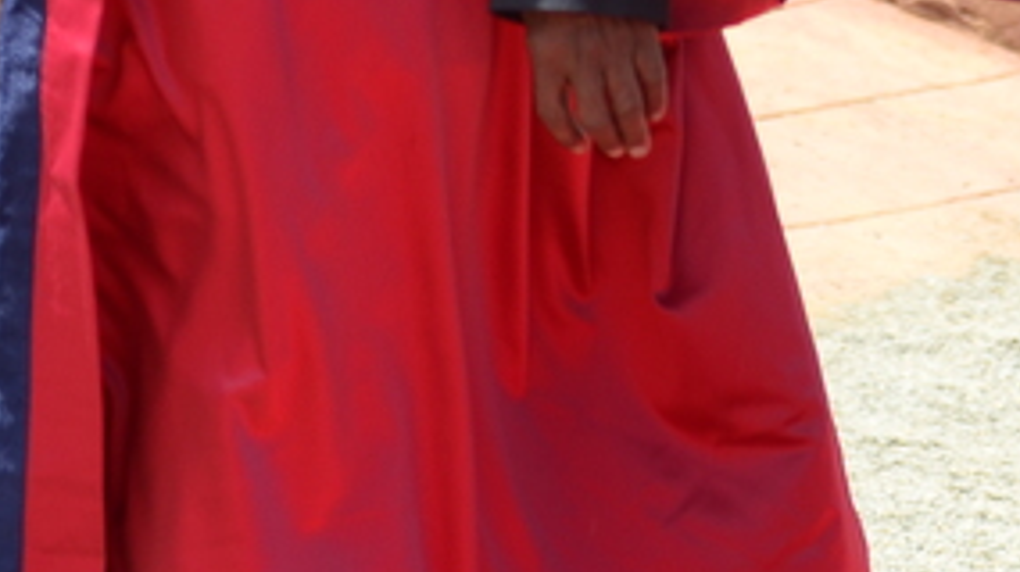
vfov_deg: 3.2
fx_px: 10354
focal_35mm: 383
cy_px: -483
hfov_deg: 5.6
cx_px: 1428
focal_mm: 68
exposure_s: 1/500
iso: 125
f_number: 3.2
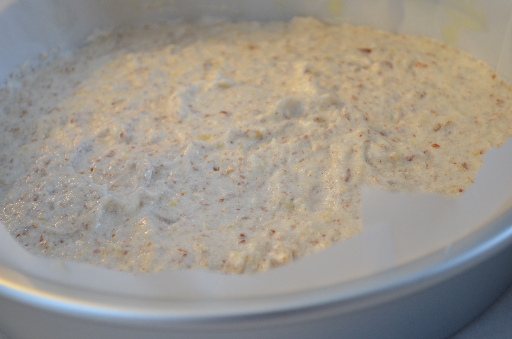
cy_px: 170
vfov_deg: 16.5
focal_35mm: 82
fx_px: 1171
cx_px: 256
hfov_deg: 24.7
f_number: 5.6
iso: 640
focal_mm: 55
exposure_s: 1/60
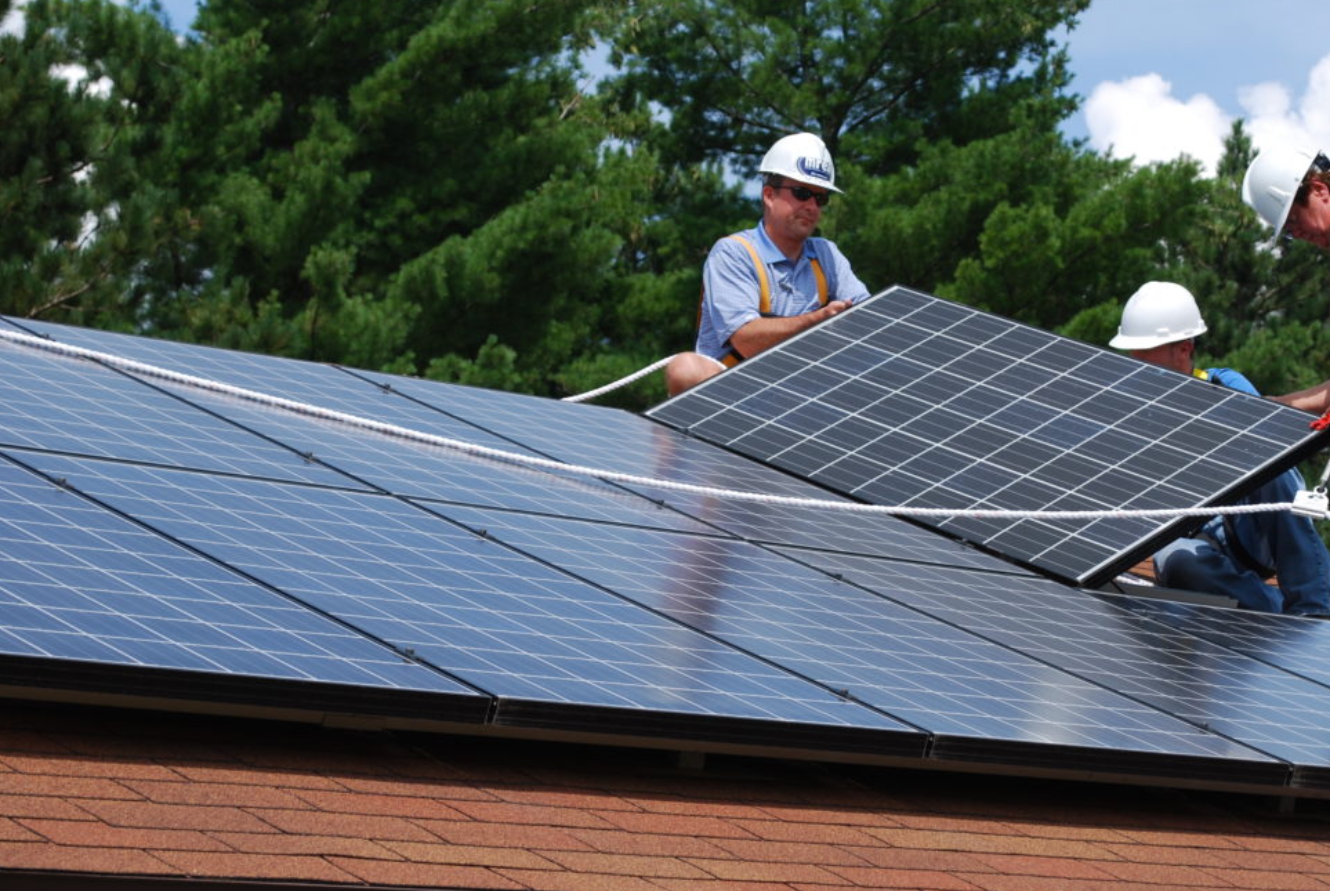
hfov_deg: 18.6
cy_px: 341
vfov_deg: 12.5
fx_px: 4057
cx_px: 808
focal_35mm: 110
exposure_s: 1/250
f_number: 8
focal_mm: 55
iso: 100
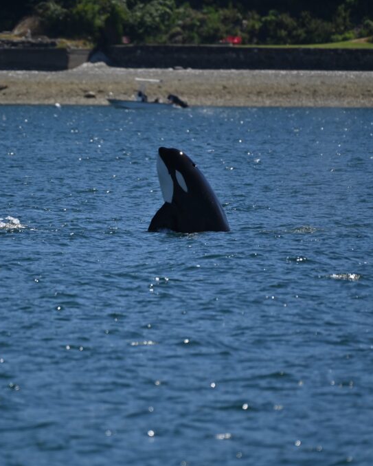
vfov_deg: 2.7
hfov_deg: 2.2
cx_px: 126
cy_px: 233
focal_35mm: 708
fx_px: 9763
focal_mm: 500
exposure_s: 1/2500
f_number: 5.6
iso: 250
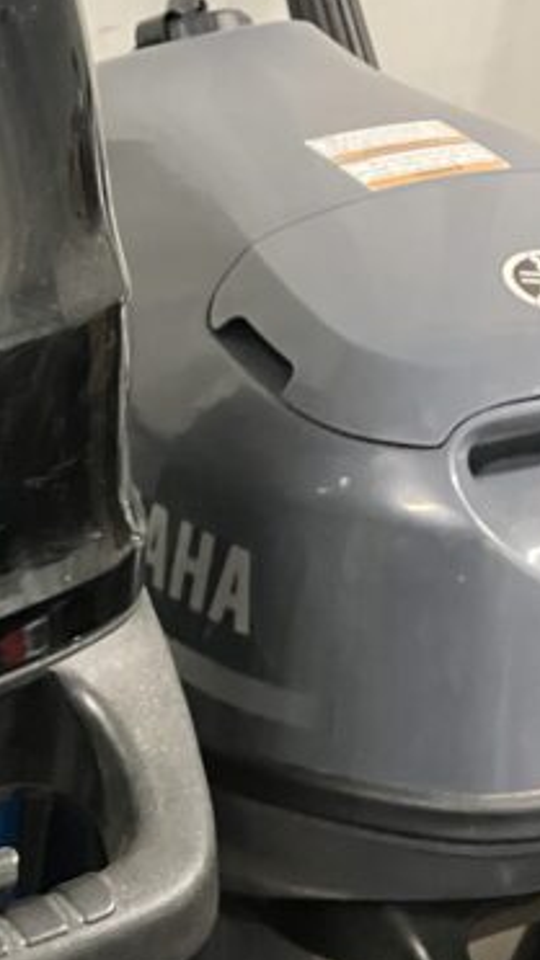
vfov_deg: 24.8
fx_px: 2140
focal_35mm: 84
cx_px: -336
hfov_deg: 13.3
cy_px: 810
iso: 500
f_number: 1.8
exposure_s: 1/25
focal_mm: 3.99
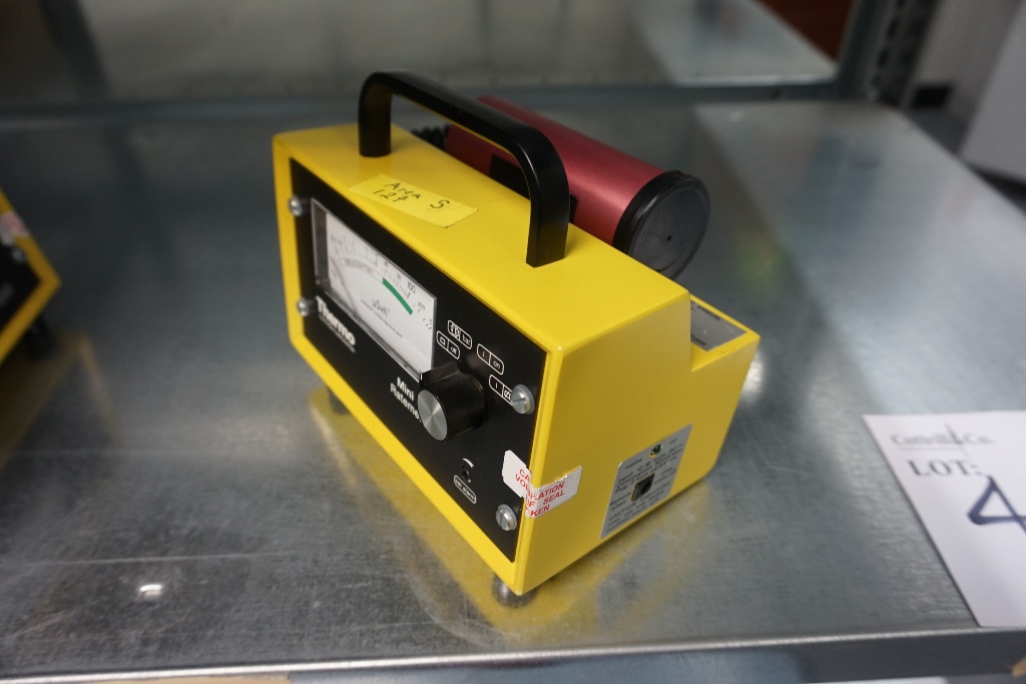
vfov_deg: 53.1
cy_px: 342
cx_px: 513
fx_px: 684
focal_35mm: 24
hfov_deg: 73.7
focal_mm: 16
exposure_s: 1/60
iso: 500
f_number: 4
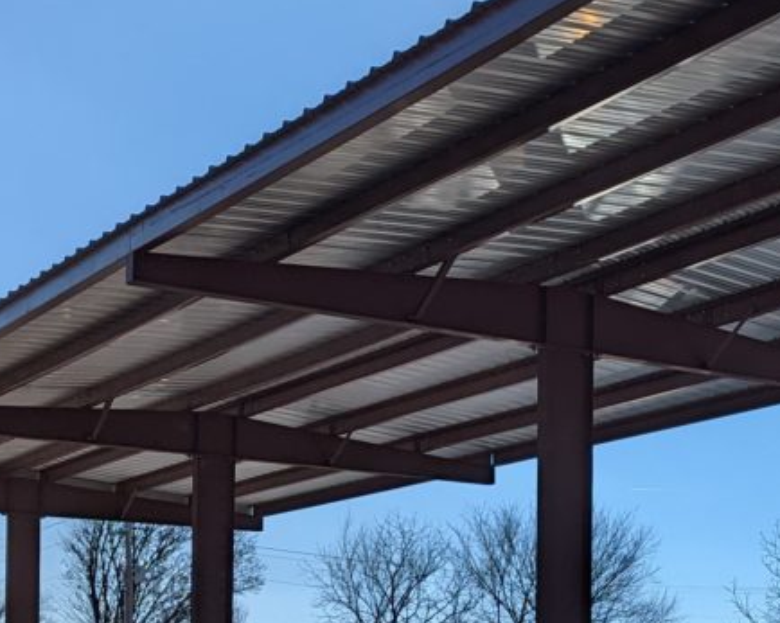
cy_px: 660
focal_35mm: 83
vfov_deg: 17.9
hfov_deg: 21.9
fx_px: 1916
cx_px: 834
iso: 42
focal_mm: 6.81
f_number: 1.85
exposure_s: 1/4926
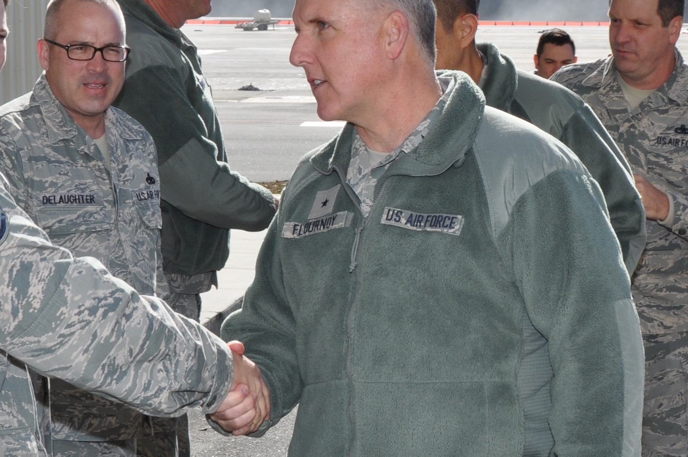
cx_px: 469
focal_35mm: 105
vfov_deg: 12.9
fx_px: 2010
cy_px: 326
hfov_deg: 19.4
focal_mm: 27
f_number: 16
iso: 200
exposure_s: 1/200
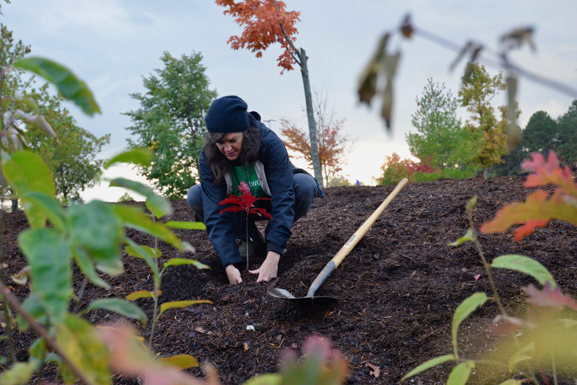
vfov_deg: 32.7
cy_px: 199
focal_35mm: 41
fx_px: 657
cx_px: 273
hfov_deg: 47.4
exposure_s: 1/640
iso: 2000
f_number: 4.5
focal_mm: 35
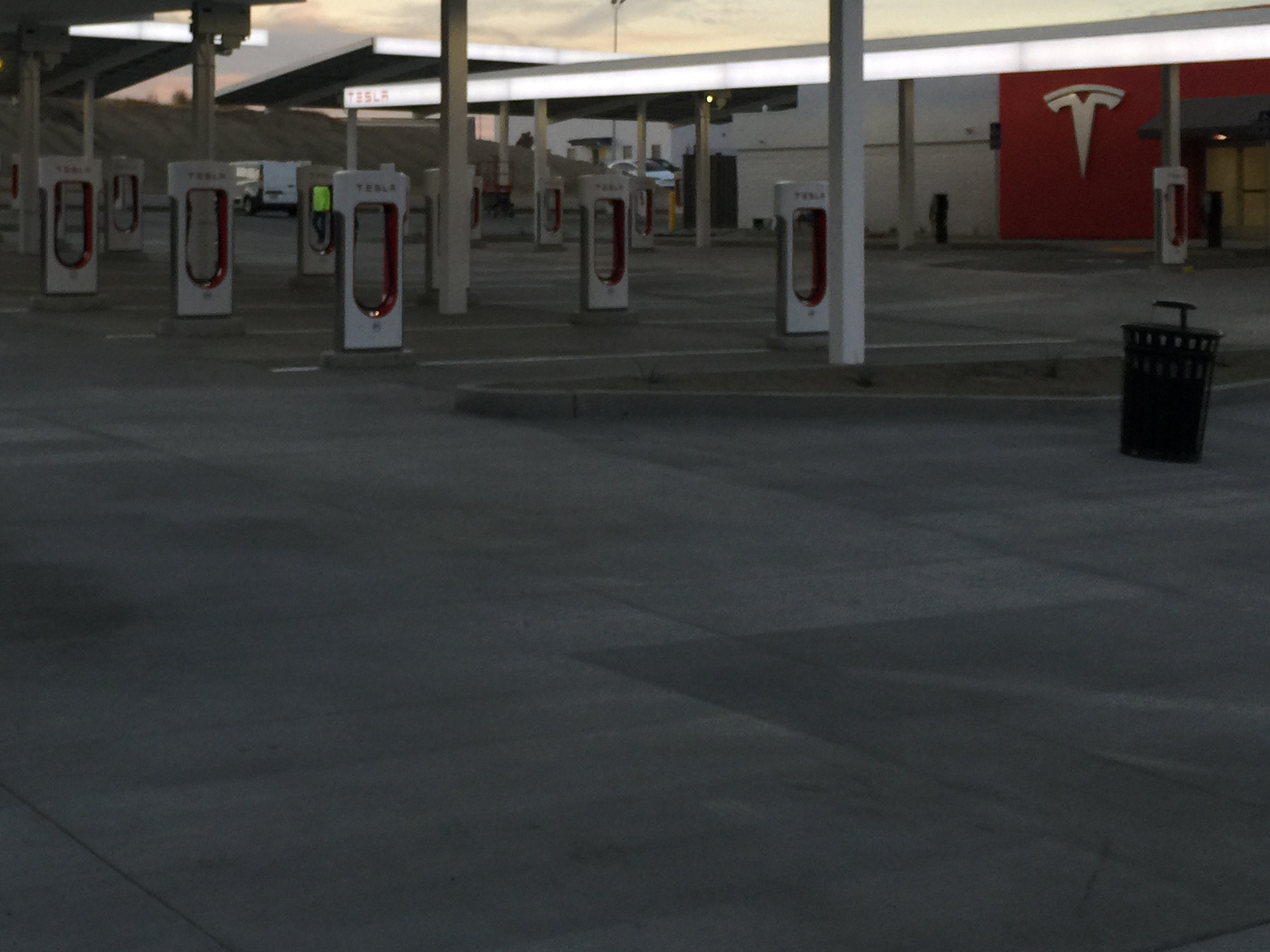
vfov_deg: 27.5
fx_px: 1908
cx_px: 414
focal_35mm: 52
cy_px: 198
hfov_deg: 36.4
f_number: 2.2
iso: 32
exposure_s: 1/40
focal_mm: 4.15
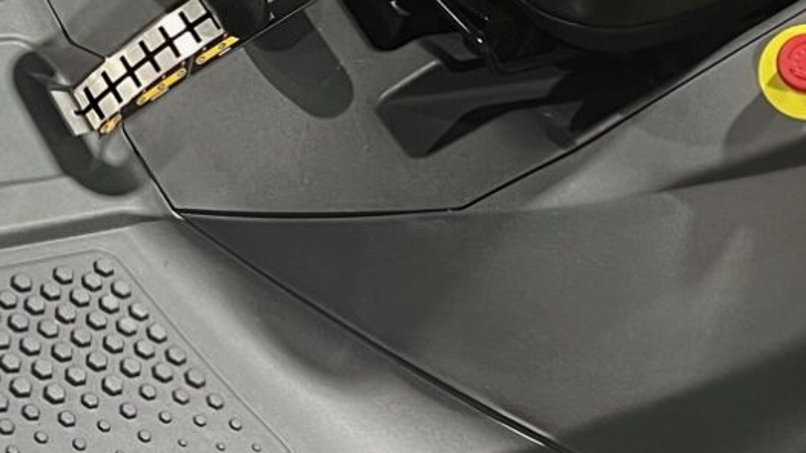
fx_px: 2308
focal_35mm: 108
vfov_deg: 11.1
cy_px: 29
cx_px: 94
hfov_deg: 19.5
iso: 200
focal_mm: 5.7
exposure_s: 1/50
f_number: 1.5
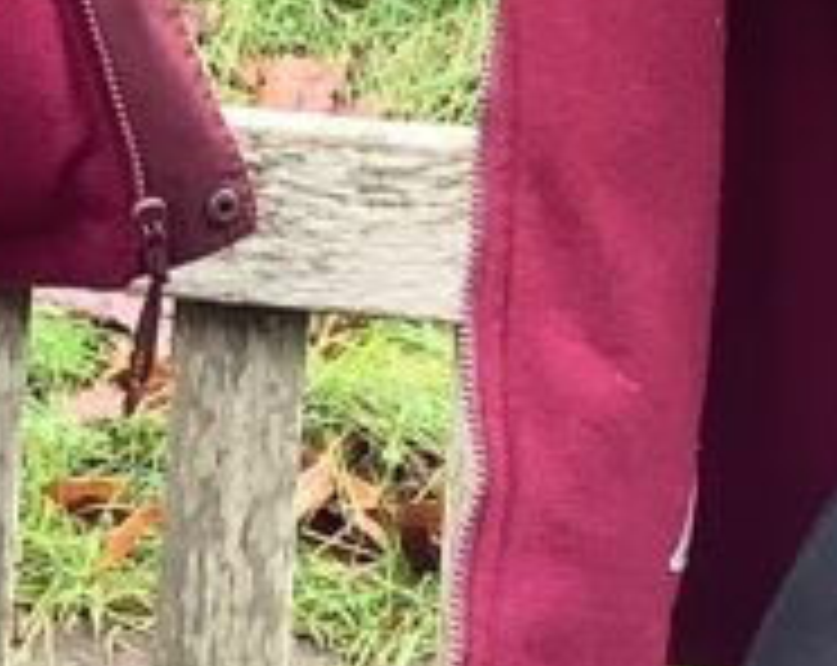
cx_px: 76
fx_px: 4128
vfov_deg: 9.0
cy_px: -342
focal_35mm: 167
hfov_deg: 11.5
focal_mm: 3.3
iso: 64
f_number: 2.4
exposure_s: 1/50
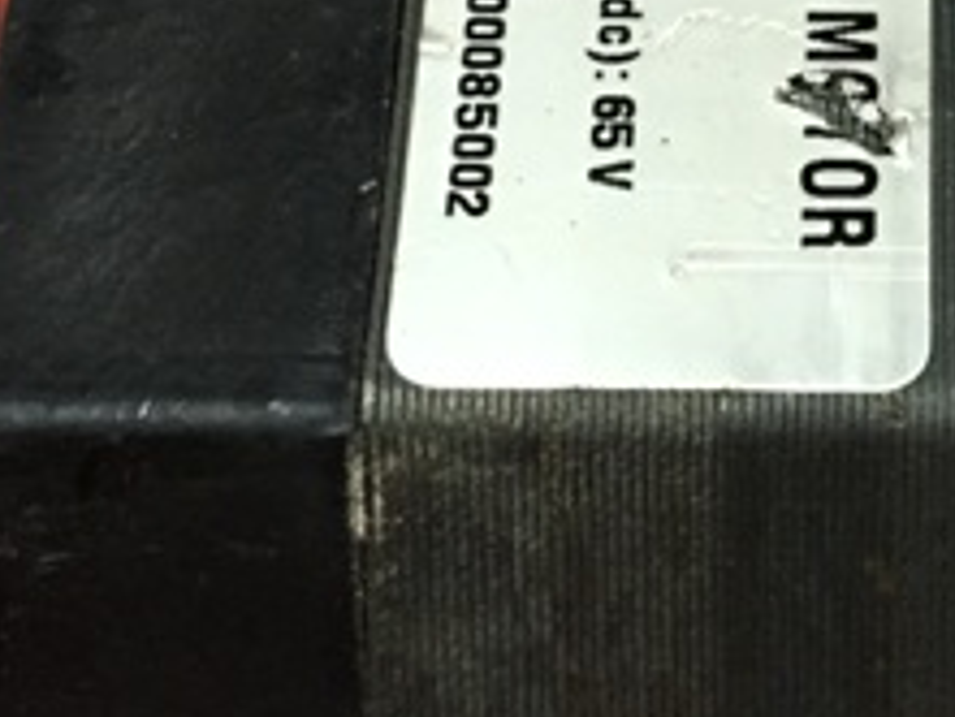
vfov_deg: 14.1
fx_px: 2898
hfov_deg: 18.4
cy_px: 514
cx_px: 856
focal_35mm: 105
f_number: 2.2
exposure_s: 1/15
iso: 80
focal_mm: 4.15
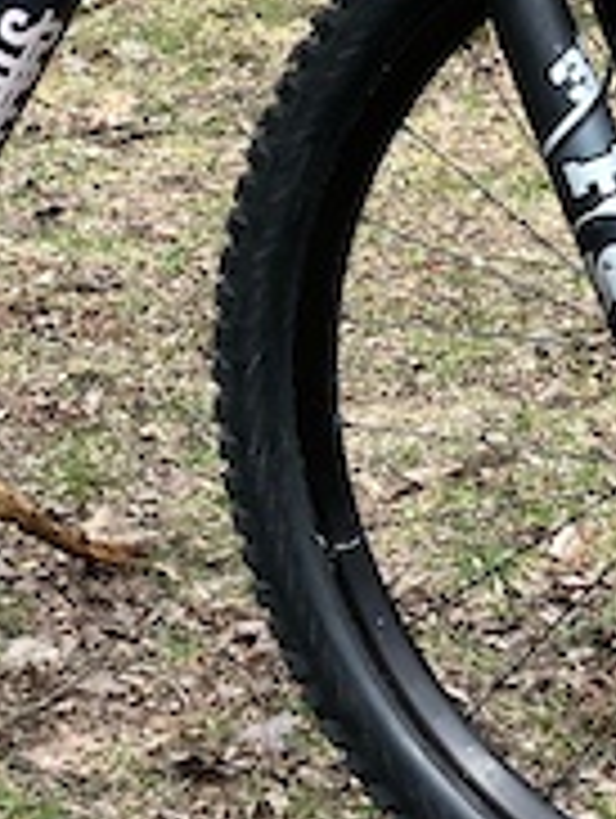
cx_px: 261
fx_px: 2912
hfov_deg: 12.1
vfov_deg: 15.9
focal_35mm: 123
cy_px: 158
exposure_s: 1/425
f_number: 1.8
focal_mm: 3.99
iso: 32
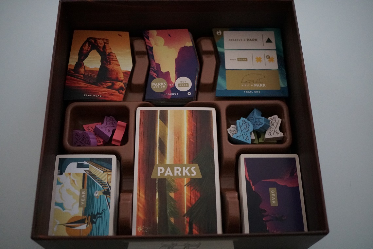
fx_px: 466
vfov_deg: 29.9
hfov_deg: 43.6
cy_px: 124
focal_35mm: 45
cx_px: 186
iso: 6400
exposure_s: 1/25
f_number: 3.5
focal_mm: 30
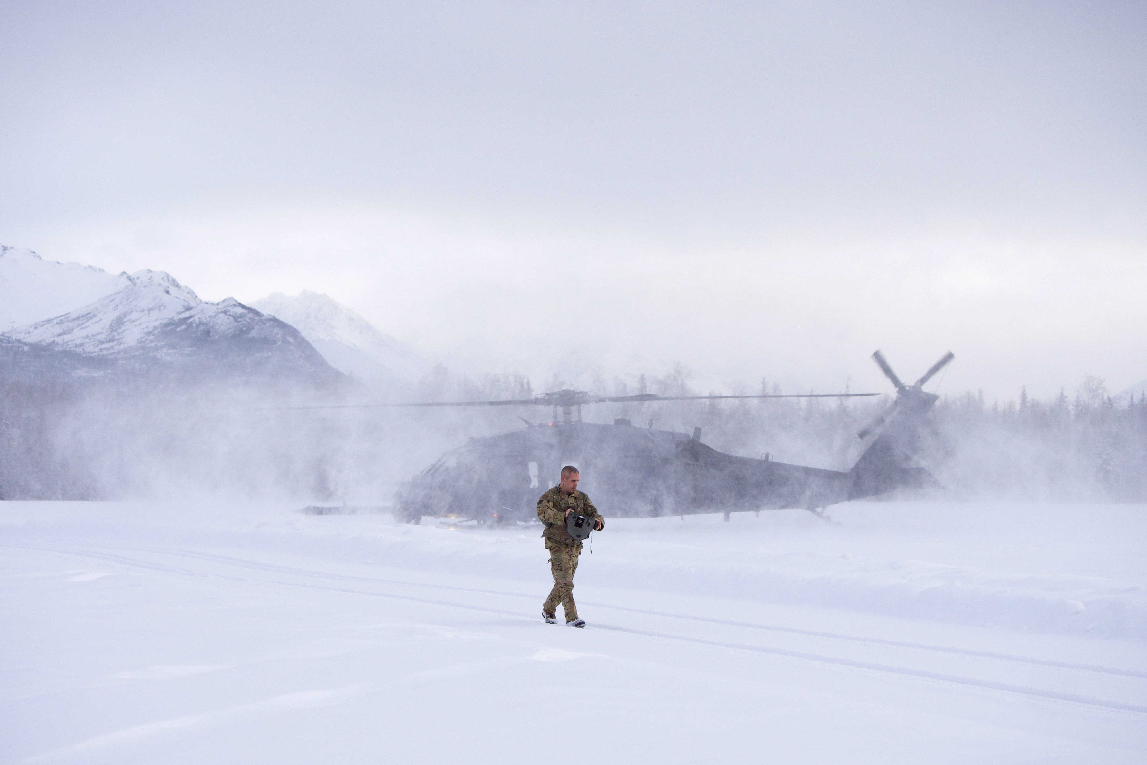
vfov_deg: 15.2
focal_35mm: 90
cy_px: 382
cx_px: 574
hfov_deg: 22.6
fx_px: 2867
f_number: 5.6
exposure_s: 1/1300
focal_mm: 45
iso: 400
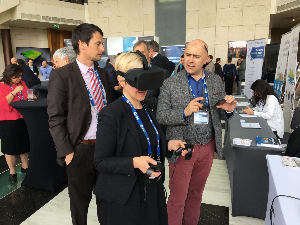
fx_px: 251
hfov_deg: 61.7
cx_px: 150
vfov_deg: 48.2
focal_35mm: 29
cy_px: 112
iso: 40
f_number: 2.2
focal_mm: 4.15
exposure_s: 1/100
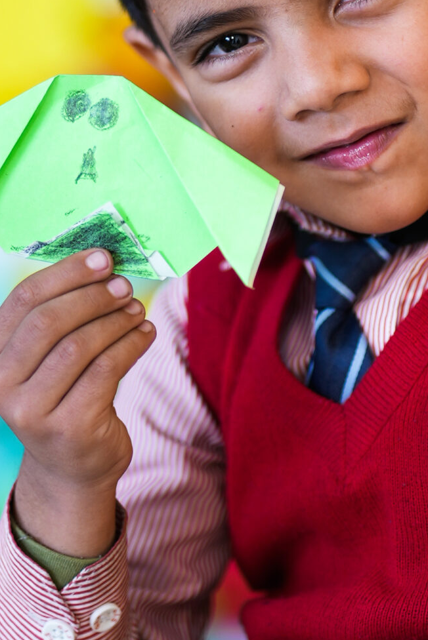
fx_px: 3971
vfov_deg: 9.2
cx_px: 328
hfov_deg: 6.2
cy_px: 61
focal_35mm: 223
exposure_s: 1/100
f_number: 2
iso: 200
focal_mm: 85
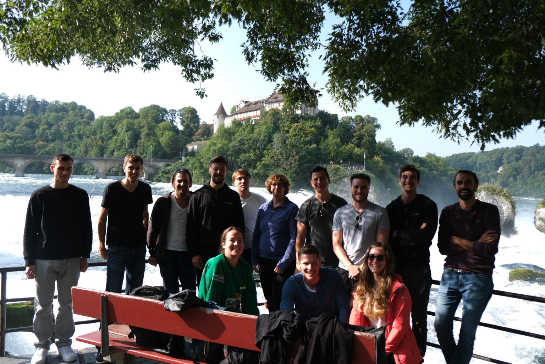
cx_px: 272
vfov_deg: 47.9
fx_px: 409
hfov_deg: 67.4
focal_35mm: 27
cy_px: 182
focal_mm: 18
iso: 100
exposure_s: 1/800
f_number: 2.8
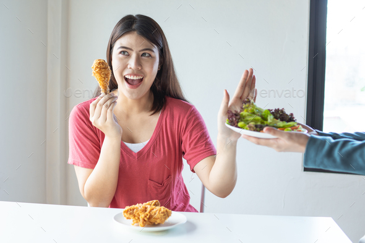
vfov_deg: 29.8
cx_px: 182
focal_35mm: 45
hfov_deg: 43.6
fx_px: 456
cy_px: 122
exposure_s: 1/160
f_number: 2.5
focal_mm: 30
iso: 100
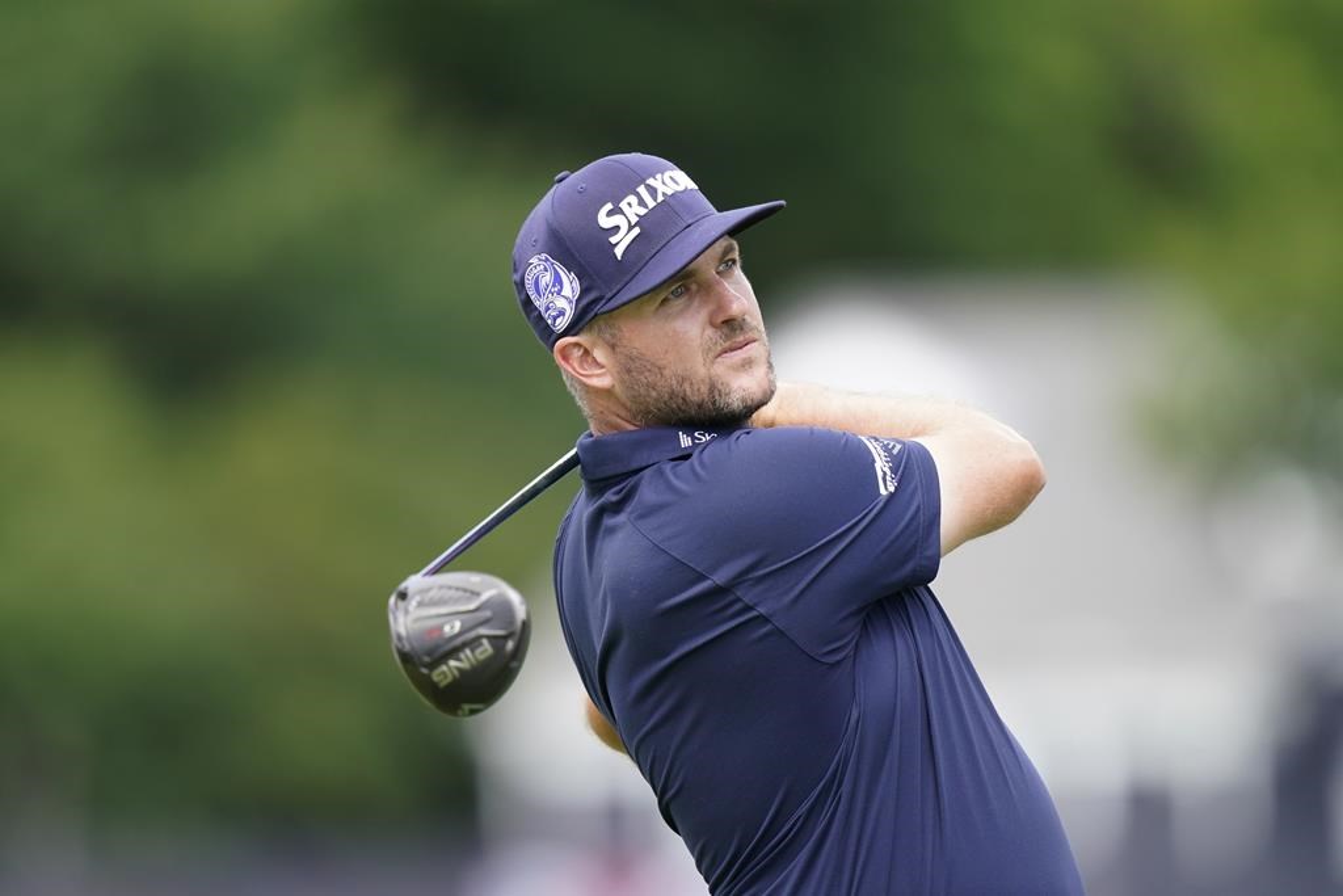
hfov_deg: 3.7
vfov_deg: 2.5
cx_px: 672
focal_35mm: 560
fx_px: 20893
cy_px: 448
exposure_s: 1/1250
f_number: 4
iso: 1250
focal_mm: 560
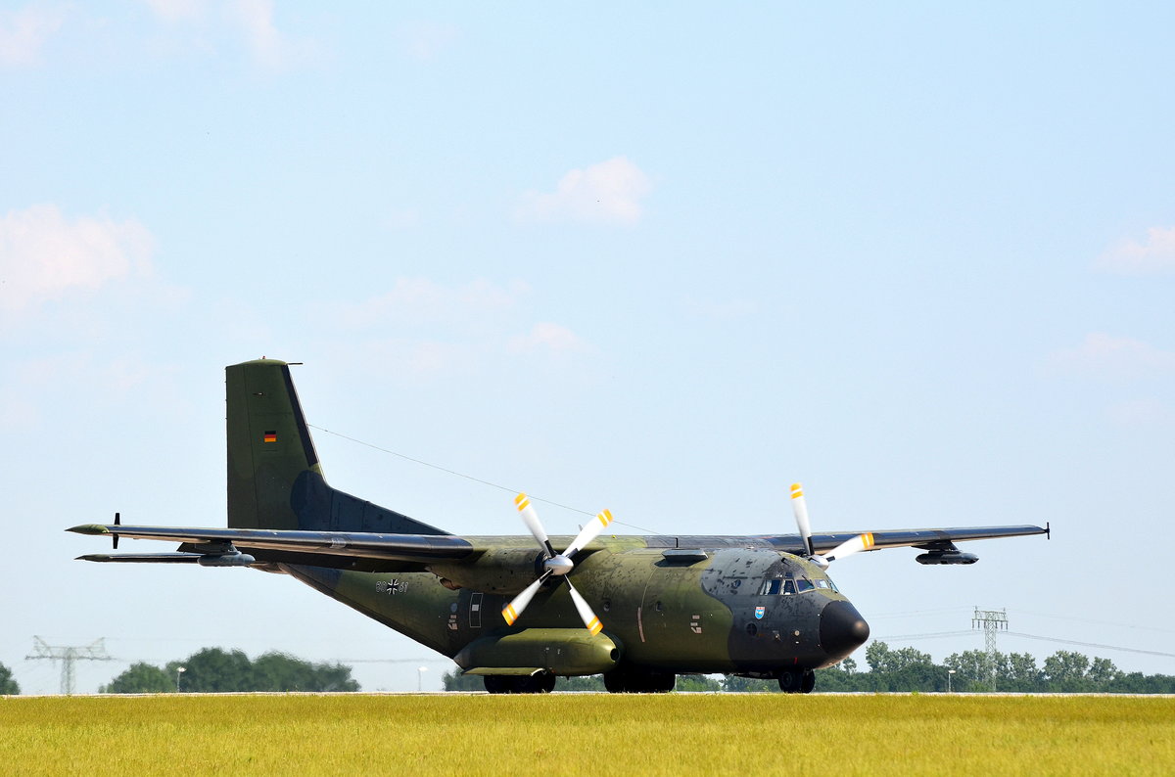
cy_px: 388
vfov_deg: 5.1
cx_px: 588
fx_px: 8792
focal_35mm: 270
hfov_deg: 7.6
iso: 200
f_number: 8
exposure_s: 1/1000
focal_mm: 180
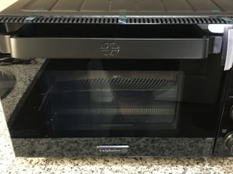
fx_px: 262
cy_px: 87
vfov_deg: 36.8
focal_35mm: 39
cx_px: 130
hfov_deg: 47.8
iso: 100
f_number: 1.8
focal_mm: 3.99
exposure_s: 1/6
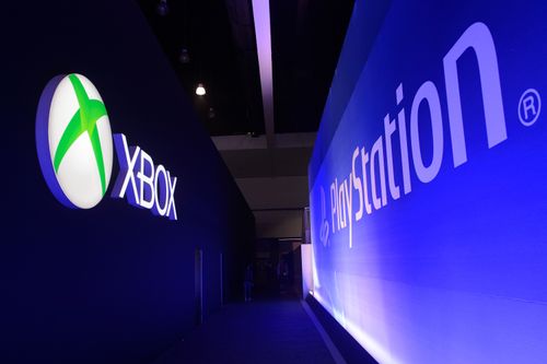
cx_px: 274
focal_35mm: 24
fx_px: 365
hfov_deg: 73.8
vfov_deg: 53.1
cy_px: 182
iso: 1250
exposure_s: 1/160
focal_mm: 24
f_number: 3.2
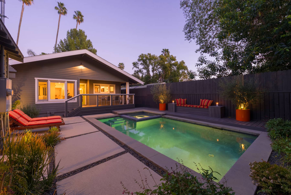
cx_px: 146
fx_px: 121
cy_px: 98
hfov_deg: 100.4
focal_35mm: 15
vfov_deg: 77.4
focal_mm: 15
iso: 400
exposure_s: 1/3
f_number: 16
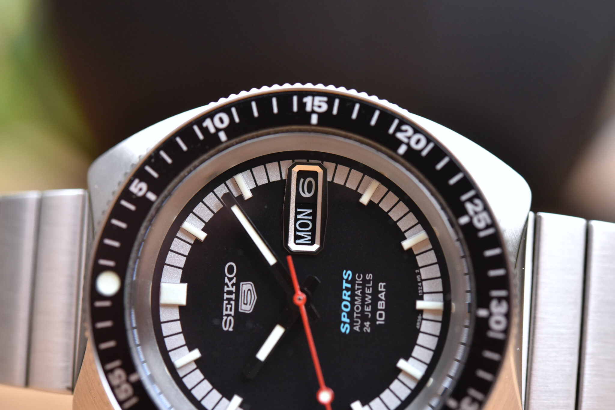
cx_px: 308
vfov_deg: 22.6
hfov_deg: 33.4
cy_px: 205
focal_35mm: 60
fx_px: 1025
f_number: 5.6
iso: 2000
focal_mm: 60
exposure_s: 1/1000
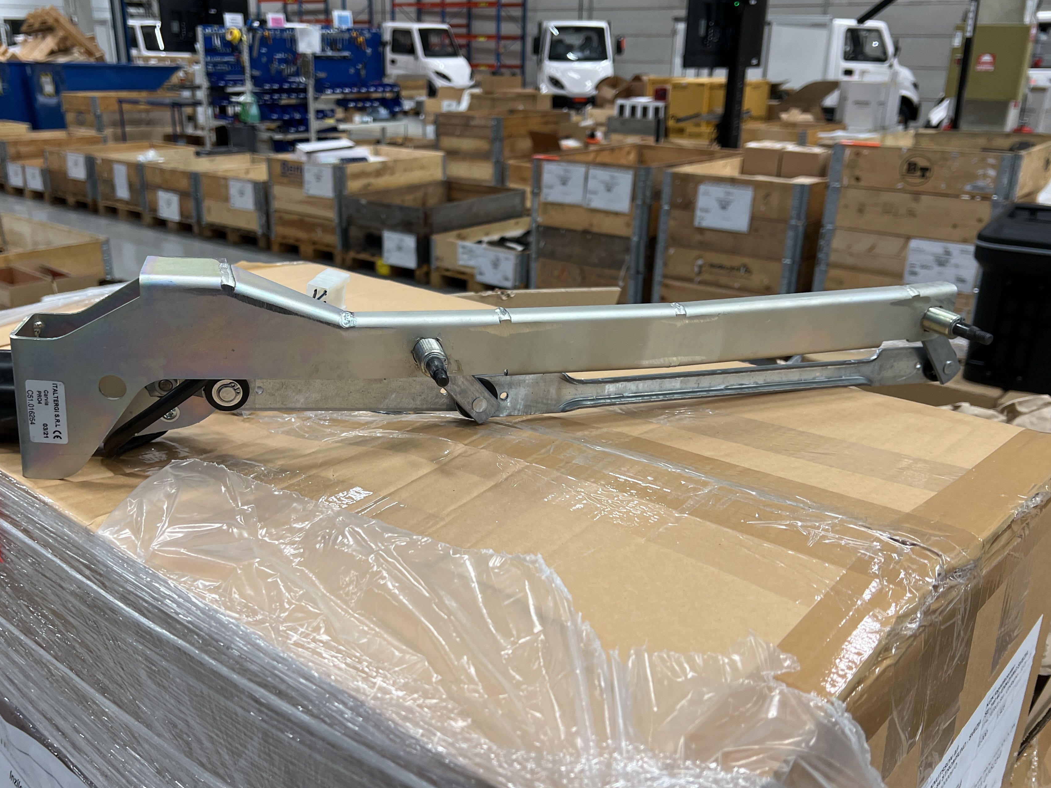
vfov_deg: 45.4
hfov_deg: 58.3
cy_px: 420
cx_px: 496
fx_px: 941
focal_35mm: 31
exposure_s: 1/50
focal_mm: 5.7
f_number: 1.5
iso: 80
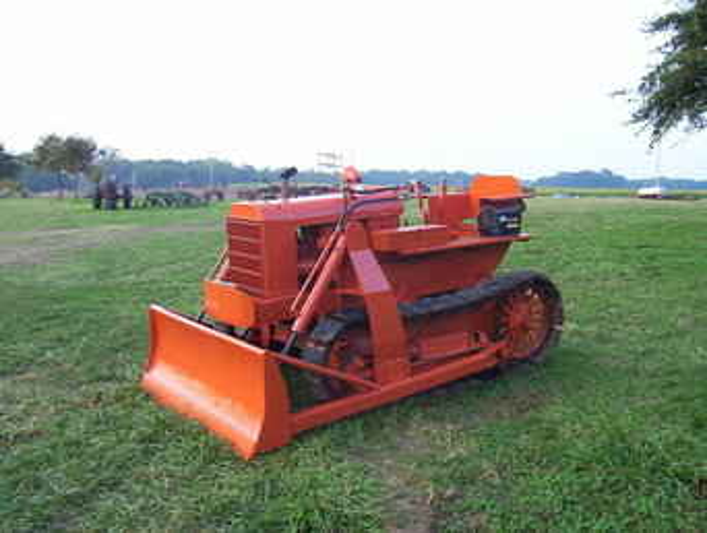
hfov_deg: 43.8
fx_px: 880
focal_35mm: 43
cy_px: 266
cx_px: 354
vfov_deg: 33.7
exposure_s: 1/98.8
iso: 100
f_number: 2.73
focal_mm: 5.77
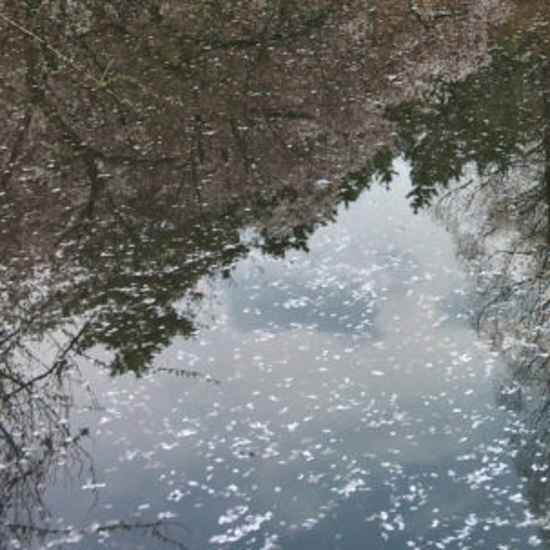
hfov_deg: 18.2
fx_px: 1636
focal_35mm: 91
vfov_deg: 17.7
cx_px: 646
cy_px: -189
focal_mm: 4.12
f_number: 2.2
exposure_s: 1/873
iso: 32
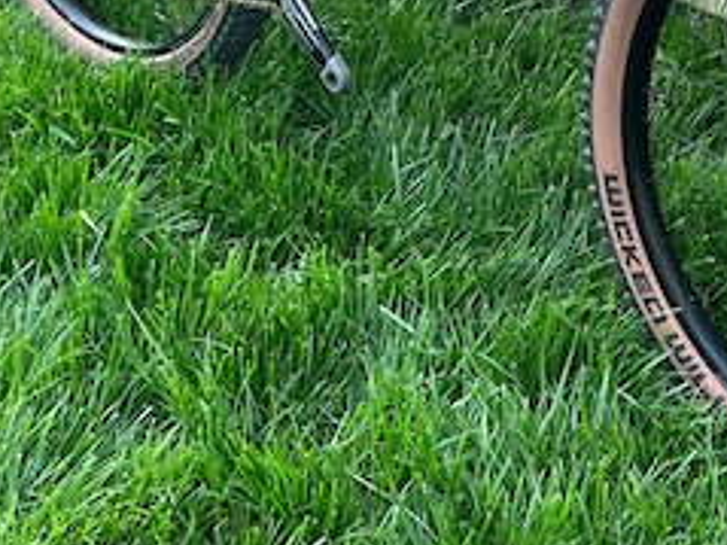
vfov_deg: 16.7
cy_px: 27
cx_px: 617
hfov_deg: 22.1
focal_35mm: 87
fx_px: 1826
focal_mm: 5.7
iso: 40
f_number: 1.5
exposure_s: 1/213
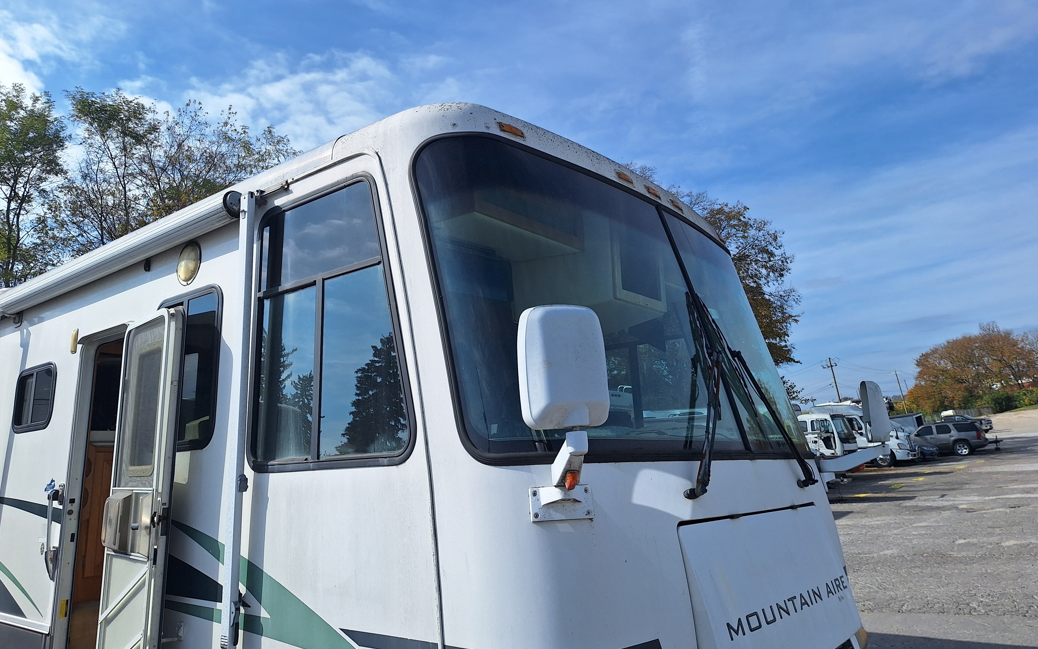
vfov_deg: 49.1
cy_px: 278
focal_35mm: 25
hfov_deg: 72.5
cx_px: 515
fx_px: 707
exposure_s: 1/3289
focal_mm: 5.54
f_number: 1.8
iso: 40
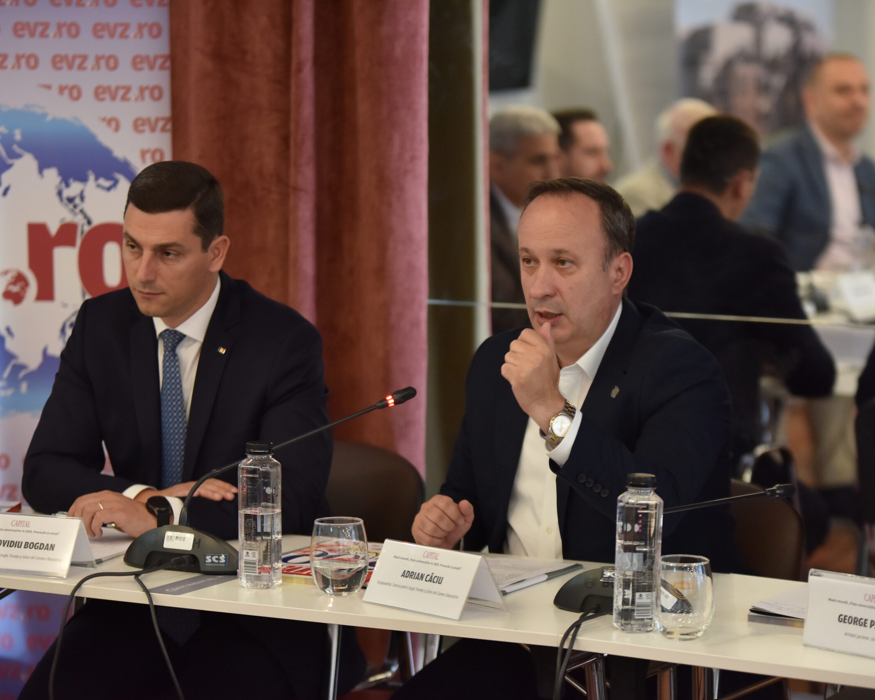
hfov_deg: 15.2
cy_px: 349
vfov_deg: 12.1
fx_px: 3289
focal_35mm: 127
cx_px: 425
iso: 1600
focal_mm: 112
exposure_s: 1/100
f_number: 2.8
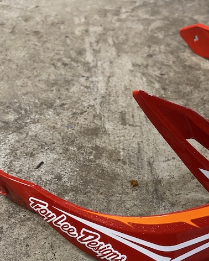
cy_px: 190
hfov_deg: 34.4
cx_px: 148
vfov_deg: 41.8
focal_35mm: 43
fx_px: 332
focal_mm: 4.25
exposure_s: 1/40
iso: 500
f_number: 1.8
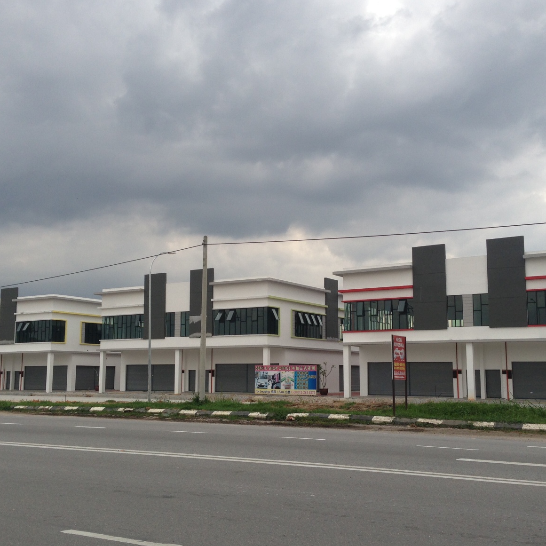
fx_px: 732
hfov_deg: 40.9
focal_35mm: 41
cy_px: 285
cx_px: 266
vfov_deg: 40.9
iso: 50
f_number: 2.4
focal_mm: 4.13
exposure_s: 1/577
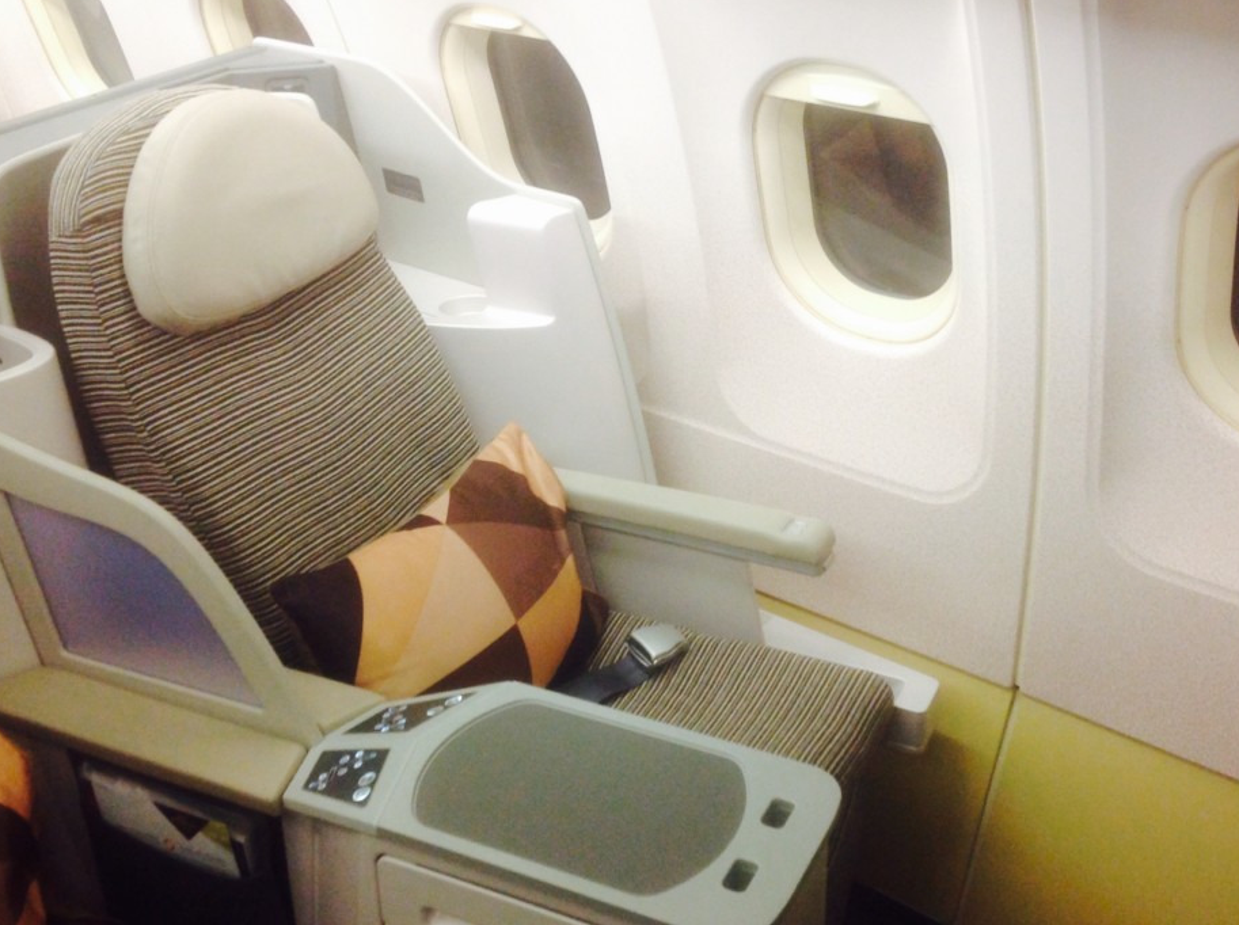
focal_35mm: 46
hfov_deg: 41.3
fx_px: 1644
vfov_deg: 31.4
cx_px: 655
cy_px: 491
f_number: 2.4
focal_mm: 4.28
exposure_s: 1/15
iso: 80
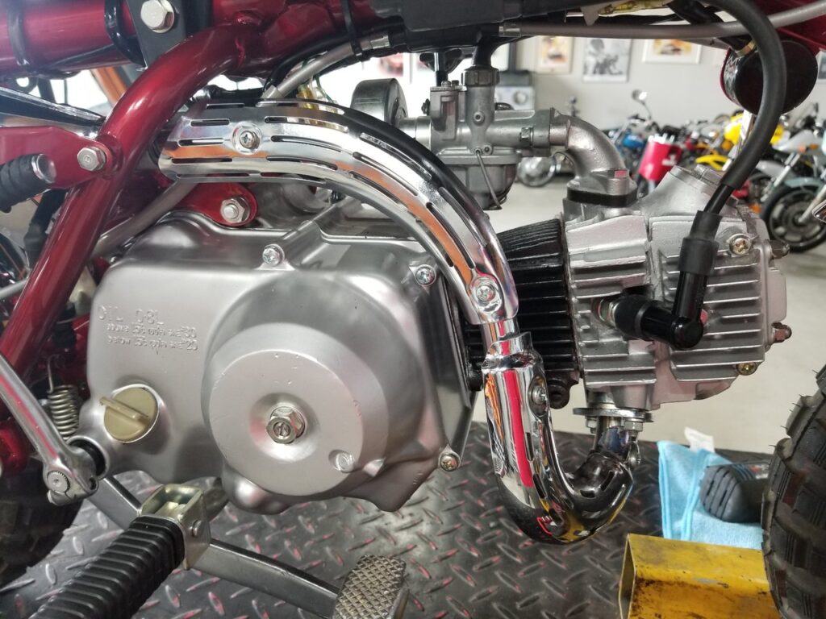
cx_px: 413
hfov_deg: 67.3
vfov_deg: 53.1
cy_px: 310
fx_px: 620
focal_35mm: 26
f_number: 1.7
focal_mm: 4.25
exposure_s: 1/30
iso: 200
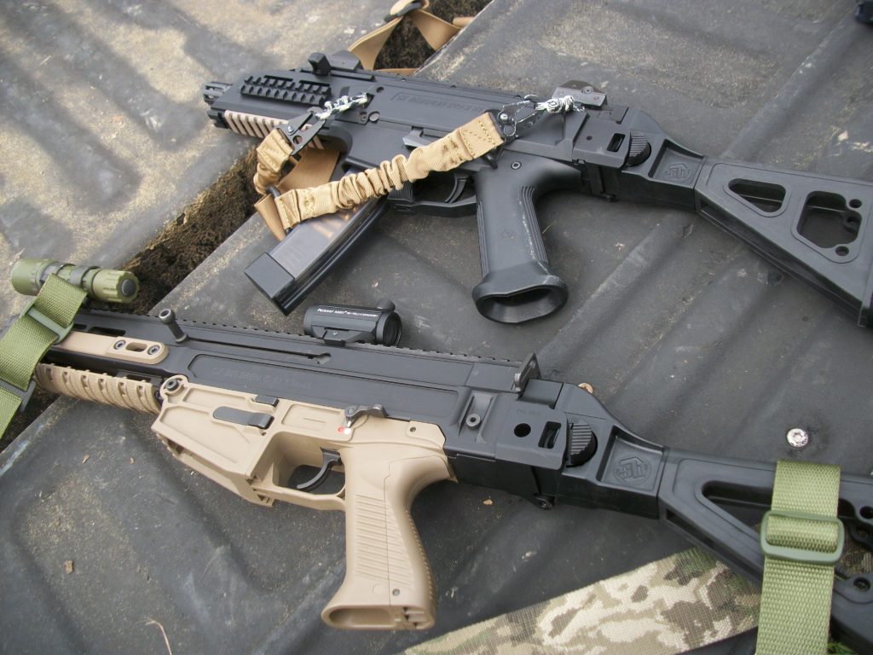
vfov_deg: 44.2
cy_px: 328
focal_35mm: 32
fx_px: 807
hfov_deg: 56.8
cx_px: 436
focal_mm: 5.7
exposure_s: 1/400
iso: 80
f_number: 2.9
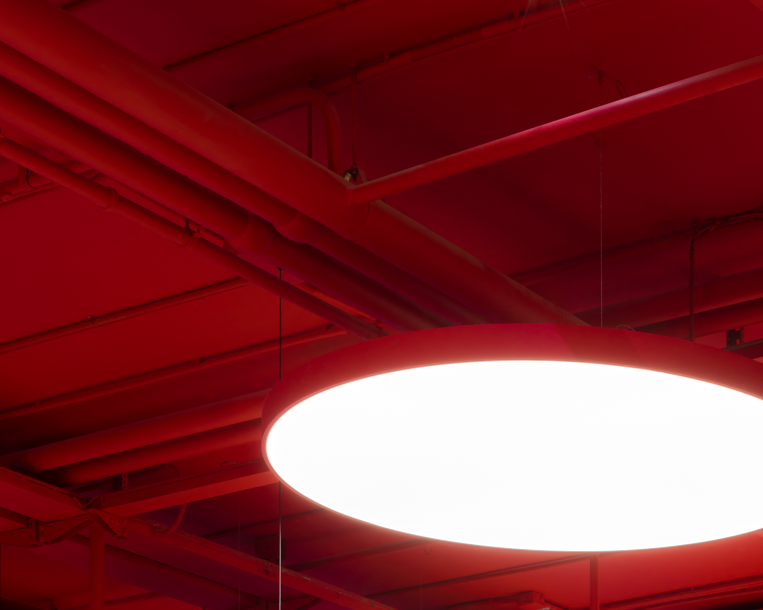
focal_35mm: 104
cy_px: 914
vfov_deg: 13.9
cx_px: 758
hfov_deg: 18.0
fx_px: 2349
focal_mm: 50
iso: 100
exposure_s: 1/4
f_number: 11
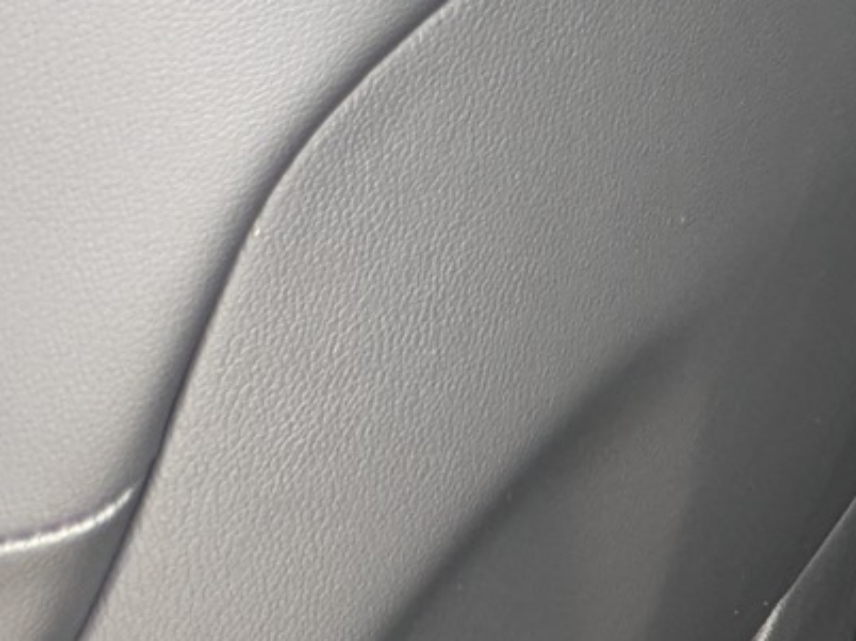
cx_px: 1995
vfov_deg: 9.5
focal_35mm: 153
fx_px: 3781
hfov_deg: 11.1
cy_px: 854
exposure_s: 1/53.5
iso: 36
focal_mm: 6.81
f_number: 1.85
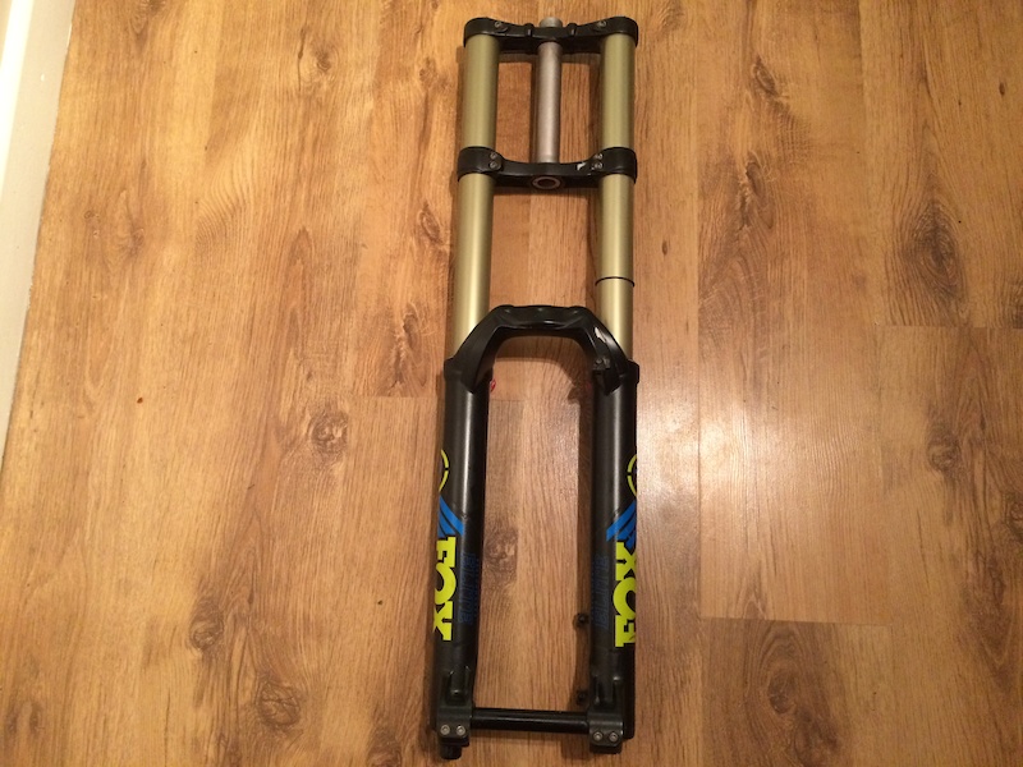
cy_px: 384
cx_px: 512
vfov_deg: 48.2
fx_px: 857
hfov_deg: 61.7
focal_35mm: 29
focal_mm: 4.15
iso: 250
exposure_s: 1/17
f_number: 2.2
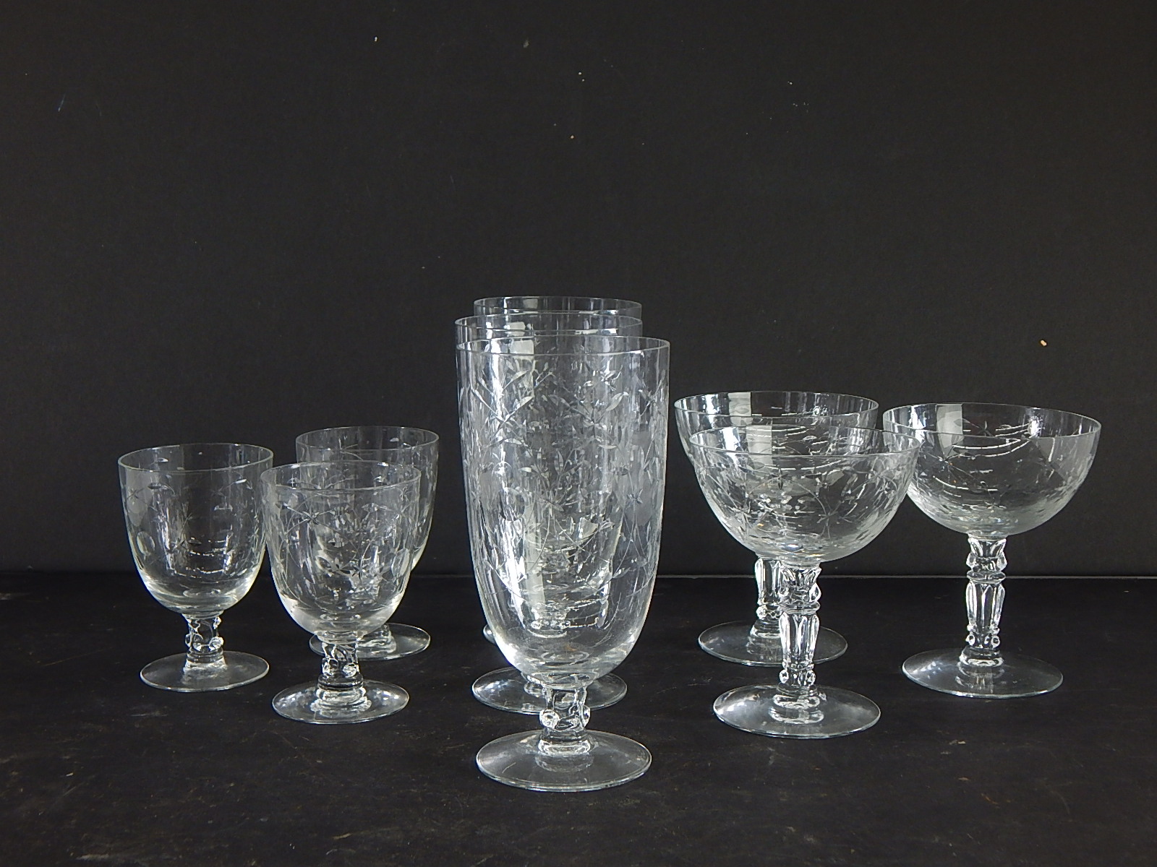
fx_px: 1604
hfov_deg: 39.7
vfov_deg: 30.3
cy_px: 434
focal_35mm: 48
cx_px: 578
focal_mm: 8.6
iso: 125
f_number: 3.7
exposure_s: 1/30
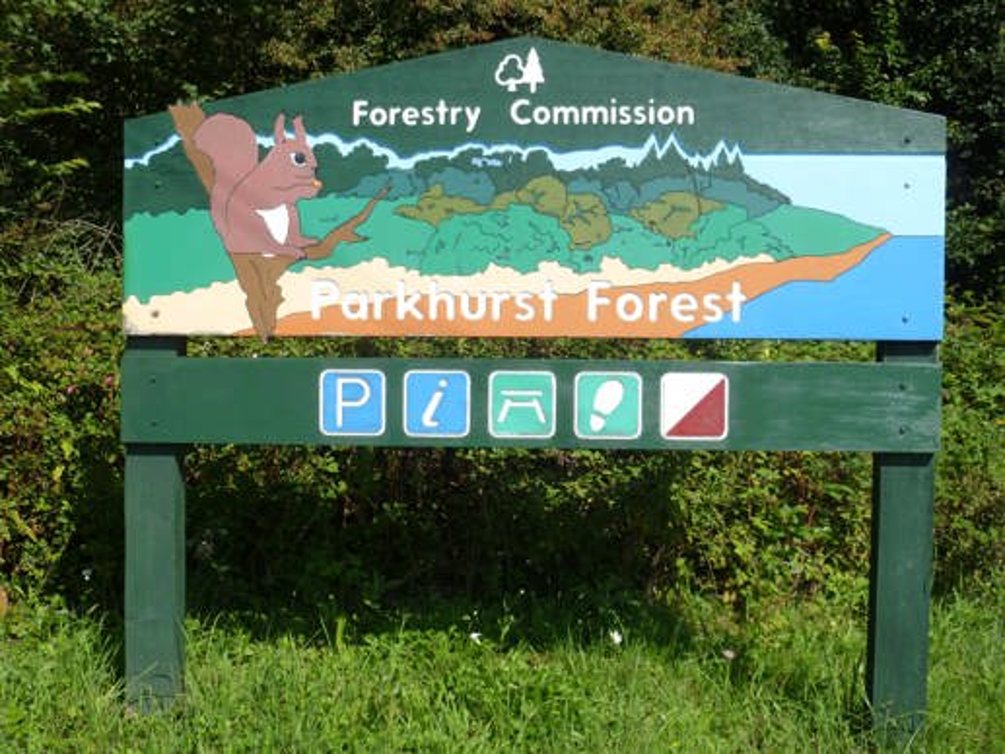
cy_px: 377
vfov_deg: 35.2
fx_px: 1191
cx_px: 502
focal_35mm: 41
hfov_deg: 45.8
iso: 80
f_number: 3.7
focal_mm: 7.4
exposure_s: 1/640
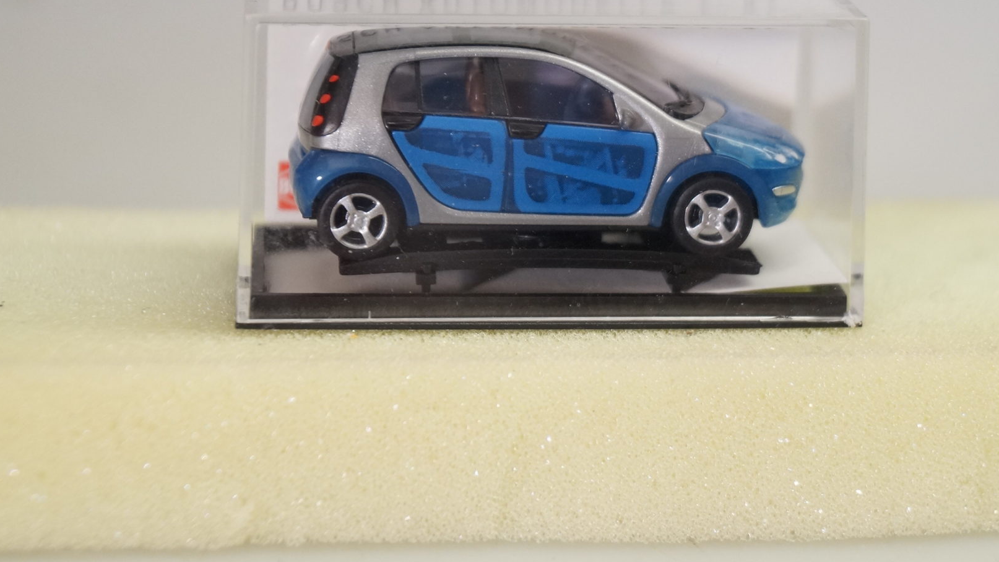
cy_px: 163
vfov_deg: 11.0
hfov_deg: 19.5
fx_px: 2905
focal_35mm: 110
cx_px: 508
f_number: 5.6
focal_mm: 55
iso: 1250
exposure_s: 1/160
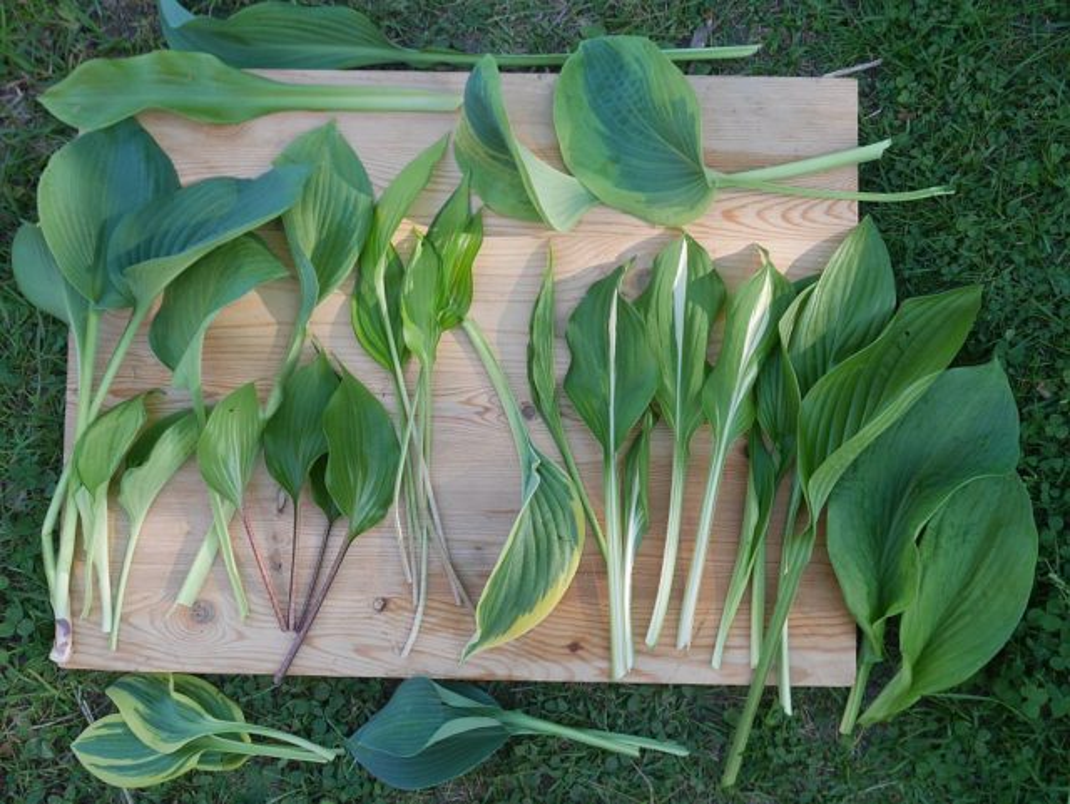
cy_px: 402
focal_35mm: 44
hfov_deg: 42.9
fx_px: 1361
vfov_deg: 32.9
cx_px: 535
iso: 400
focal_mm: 22
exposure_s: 1/60
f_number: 10
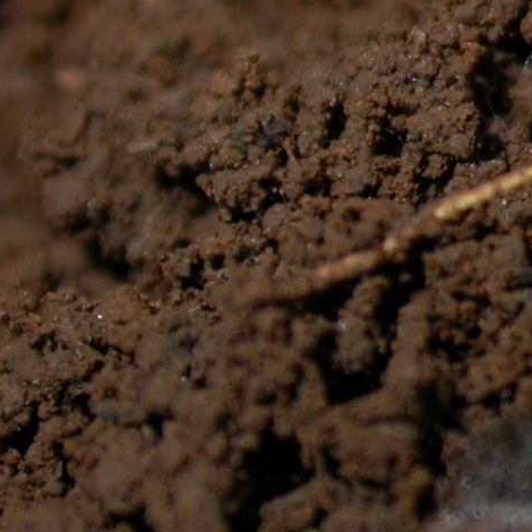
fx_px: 5912
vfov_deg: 5.1
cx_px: 884
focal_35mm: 340
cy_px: 128
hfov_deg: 5.1
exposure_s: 1/60.3
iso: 100
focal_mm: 23.5
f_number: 4.2
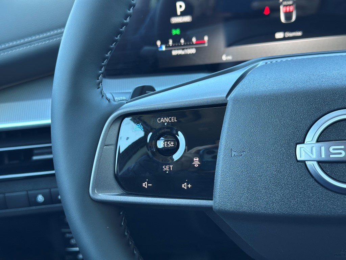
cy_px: 130
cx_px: 173
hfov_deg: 39.7
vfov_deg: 30.3
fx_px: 480
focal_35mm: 48
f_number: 1.78
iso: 80
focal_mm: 6.86
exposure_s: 1/118
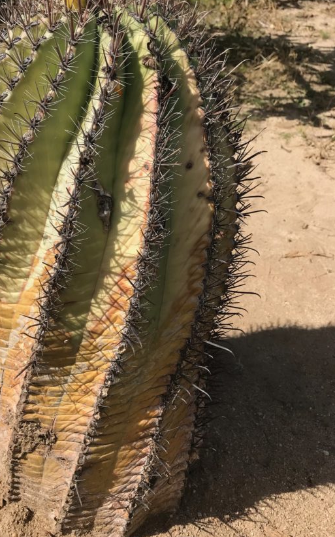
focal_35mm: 37
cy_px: 228
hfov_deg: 33.8
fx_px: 541
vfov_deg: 52.5
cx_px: 86
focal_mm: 3.99
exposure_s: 1/2994
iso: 20
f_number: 1.8
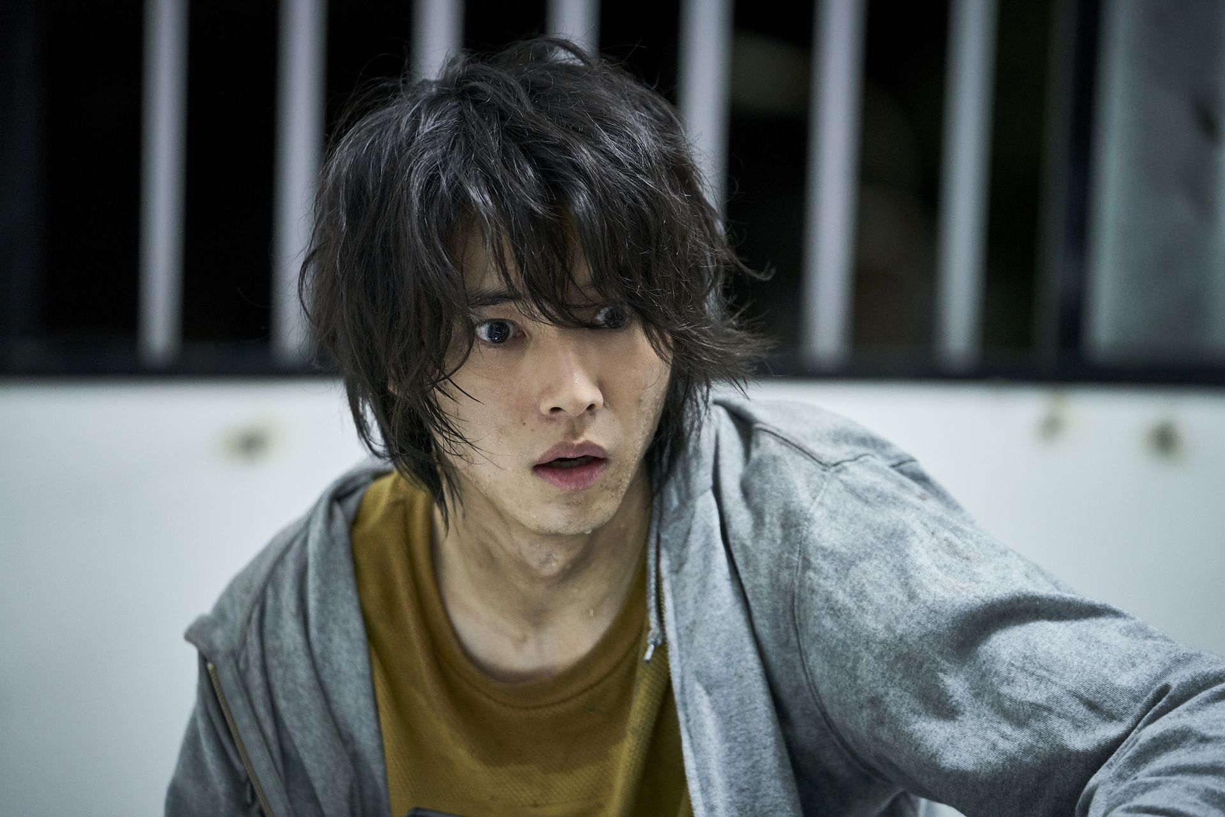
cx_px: 612
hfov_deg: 12.4
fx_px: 5615
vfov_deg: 8.3
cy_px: 408
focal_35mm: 165
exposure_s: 1/125
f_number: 3.2
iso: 4000
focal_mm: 165
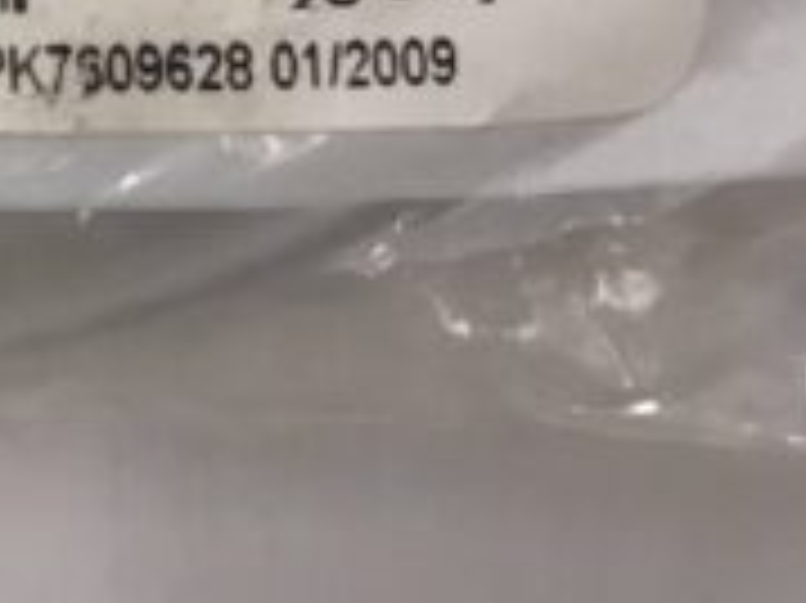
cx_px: -527
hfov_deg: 17.8
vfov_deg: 14.4
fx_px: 2187
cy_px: -364
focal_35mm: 94
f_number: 1.8
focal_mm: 3.99
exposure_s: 1/30
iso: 25
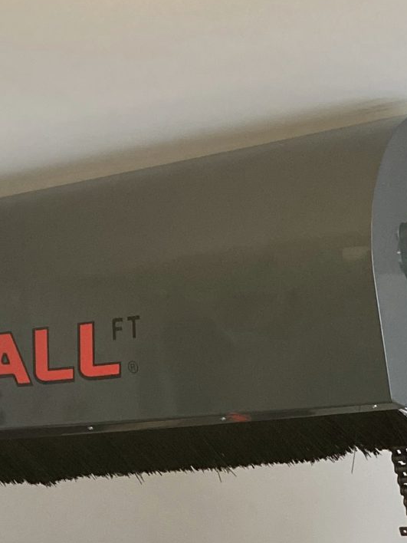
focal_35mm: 94
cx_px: 123
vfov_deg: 19.0
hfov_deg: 15.7
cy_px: 752
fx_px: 1474
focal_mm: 4.25
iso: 400
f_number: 1.8
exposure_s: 1/60
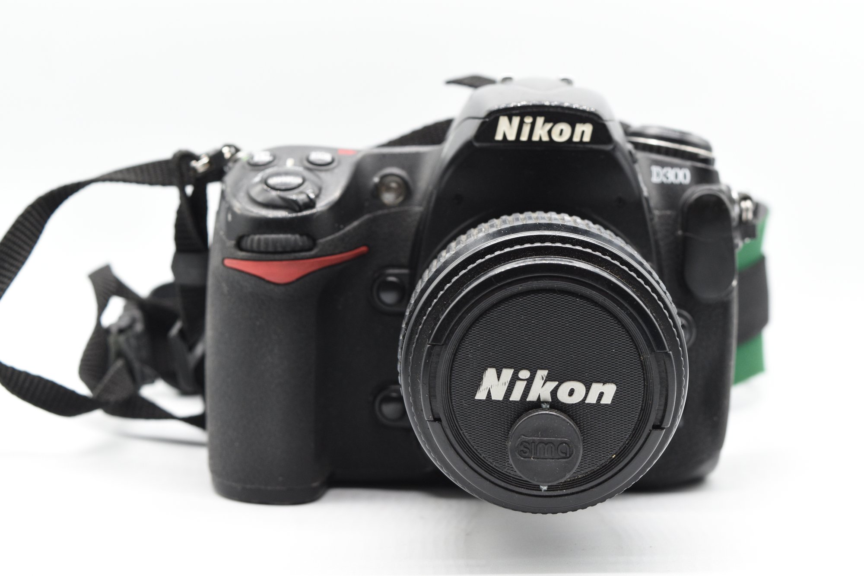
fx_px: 1440
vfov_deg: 22.6
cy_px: 288
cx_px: 432
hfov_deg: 33.4
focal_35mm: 60
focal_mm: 40
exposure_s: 1/125
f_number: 8
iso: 640
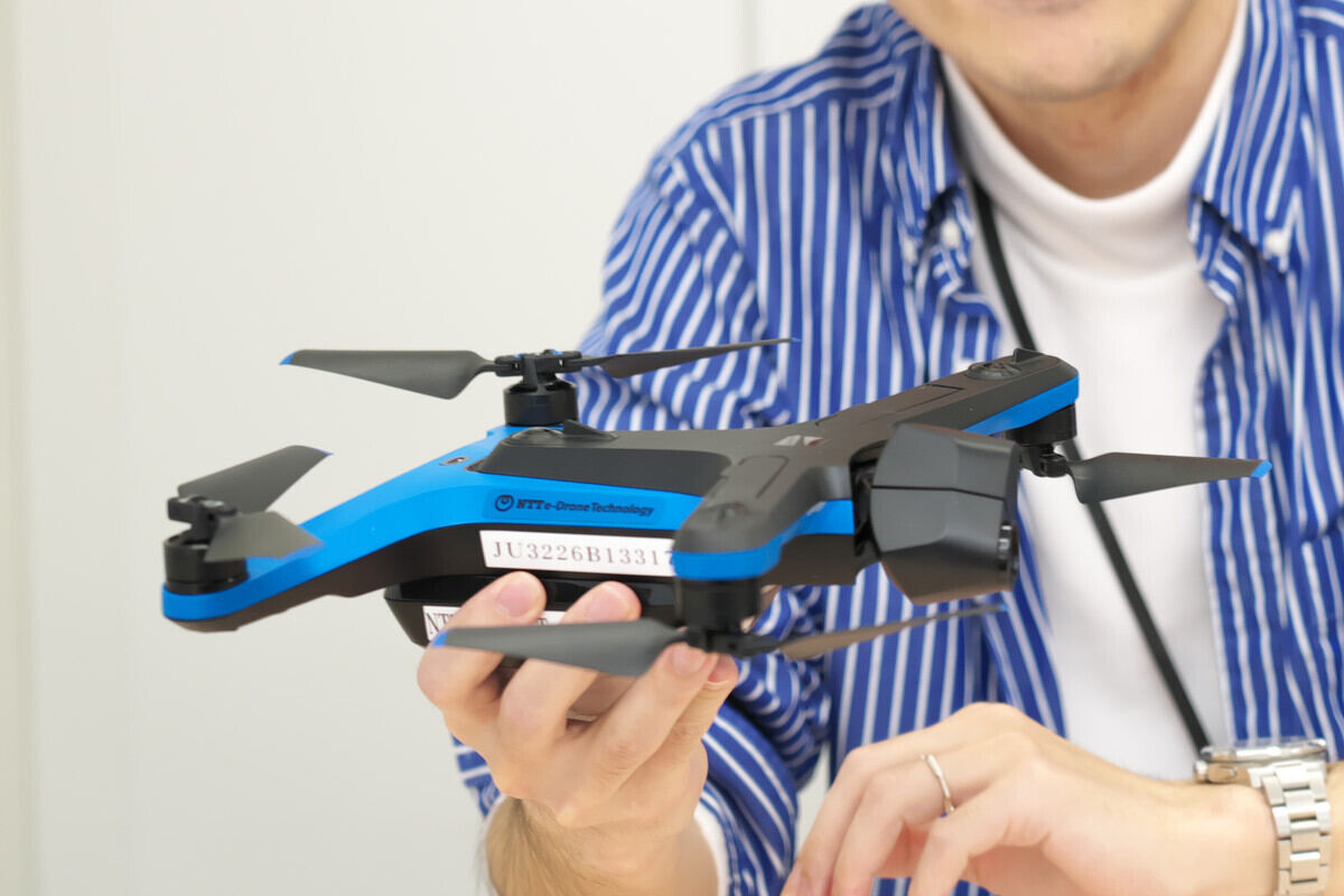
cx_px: 672
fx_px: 3434
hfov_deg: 22.1
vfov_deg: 14.9
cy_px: 448
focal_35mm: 92
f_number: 4
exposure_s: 1/160
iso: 320
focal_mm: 92
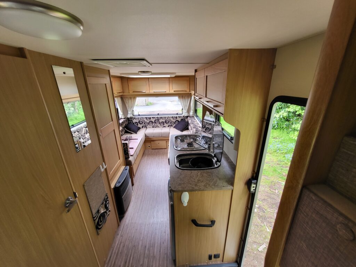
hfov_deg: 106.2
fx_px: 134
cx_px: 178
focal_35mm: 13
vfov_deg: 89.9
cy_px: 134
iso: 100
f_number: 2.2
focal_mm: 1.74
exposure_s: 1/50
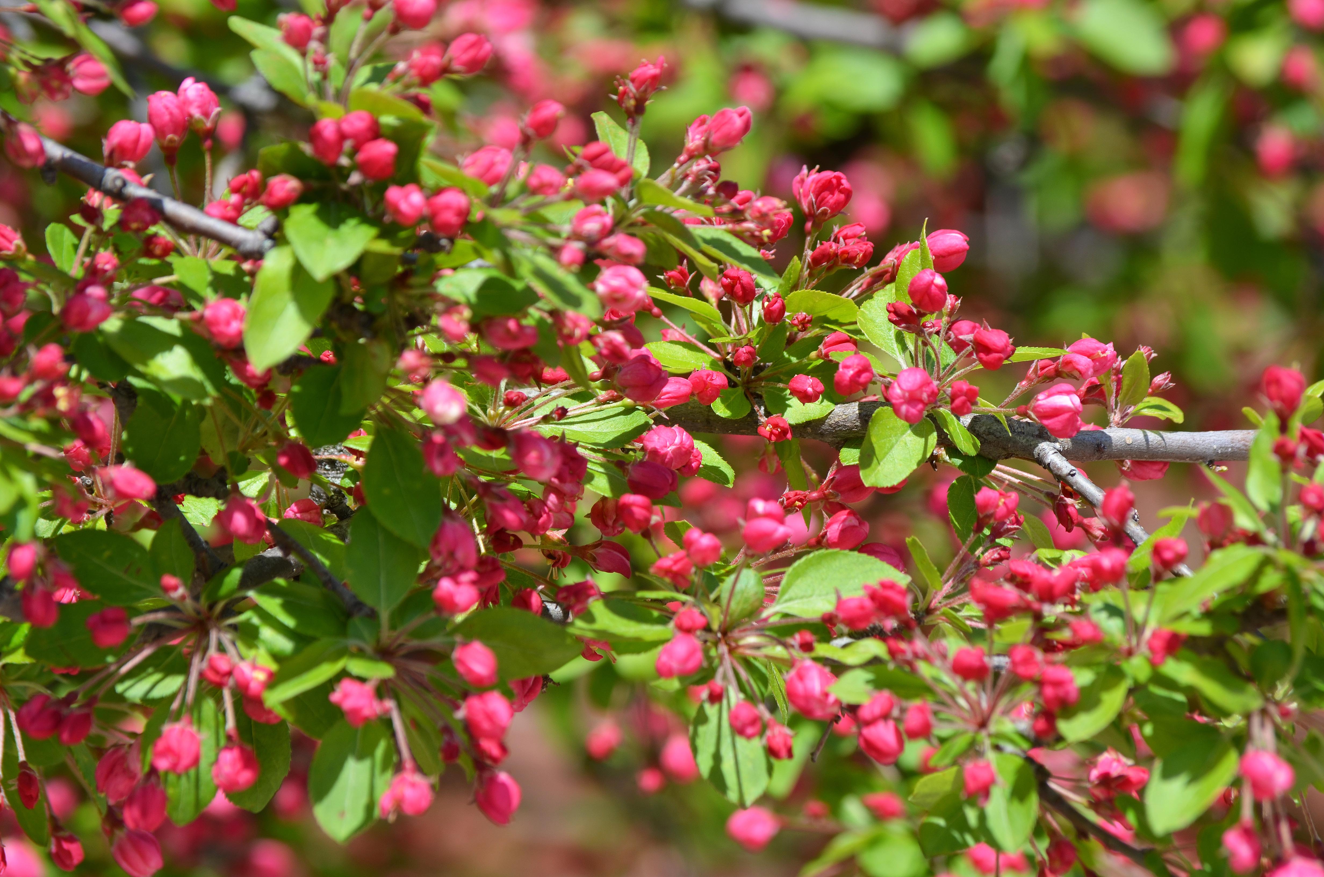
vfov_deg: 5.5
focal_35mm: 248
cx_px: 662
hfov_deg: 8.3
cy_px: 438
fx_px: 9084
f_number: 8
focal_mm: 165
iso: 100
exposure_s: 1/200
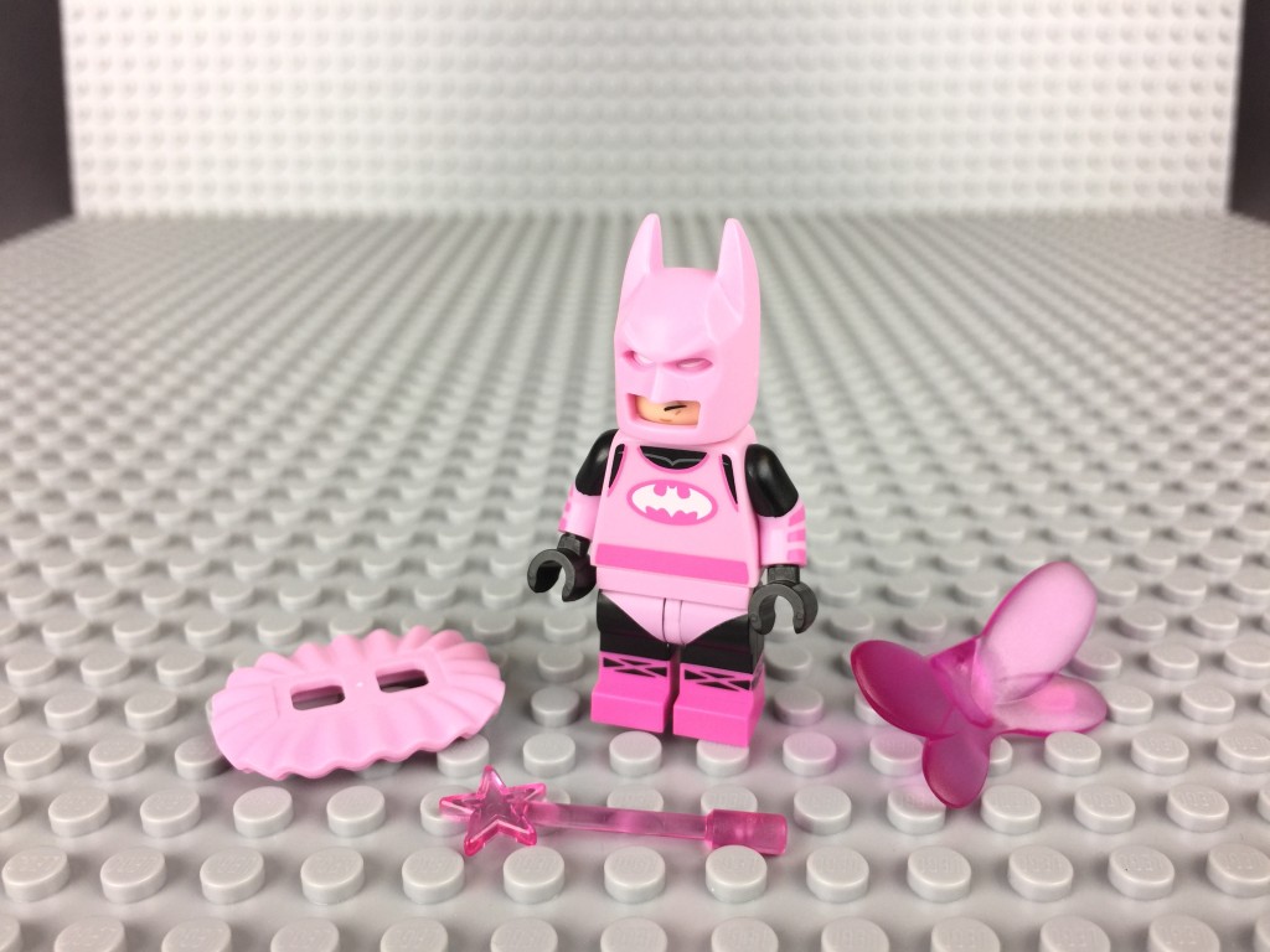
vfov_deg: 48.2
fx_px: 1064
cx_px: 635
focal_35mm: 29
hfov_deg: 61.7
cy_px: 476
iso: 32
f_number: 2.2
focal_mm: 4.15
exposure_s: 1/40
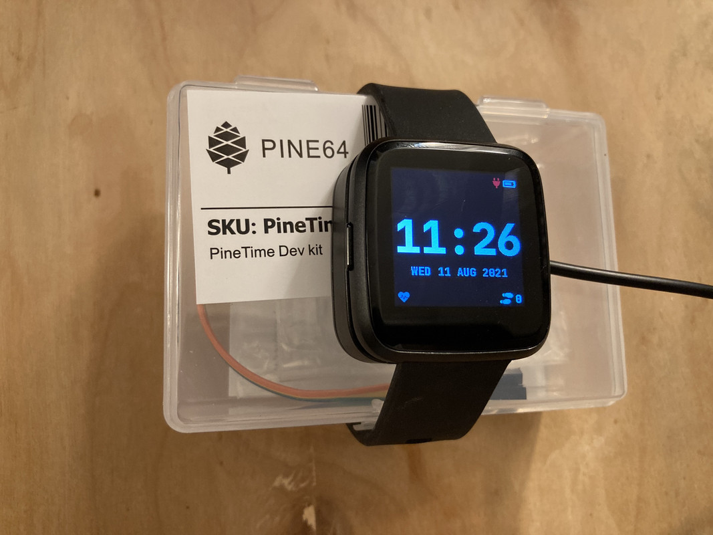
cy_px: 268
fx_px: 577
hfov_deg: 63.4
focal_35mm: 28
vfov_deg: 49.7
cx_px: 356
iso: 250
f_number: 1.8
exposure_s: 1/60
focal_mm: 3.99
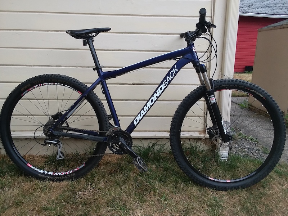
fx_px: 241
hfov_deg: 61.7
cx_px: 144
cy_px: 108
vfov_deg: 48.2
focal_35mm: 29
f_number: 1.9
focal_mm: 2.47
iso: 40
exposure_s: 1/189
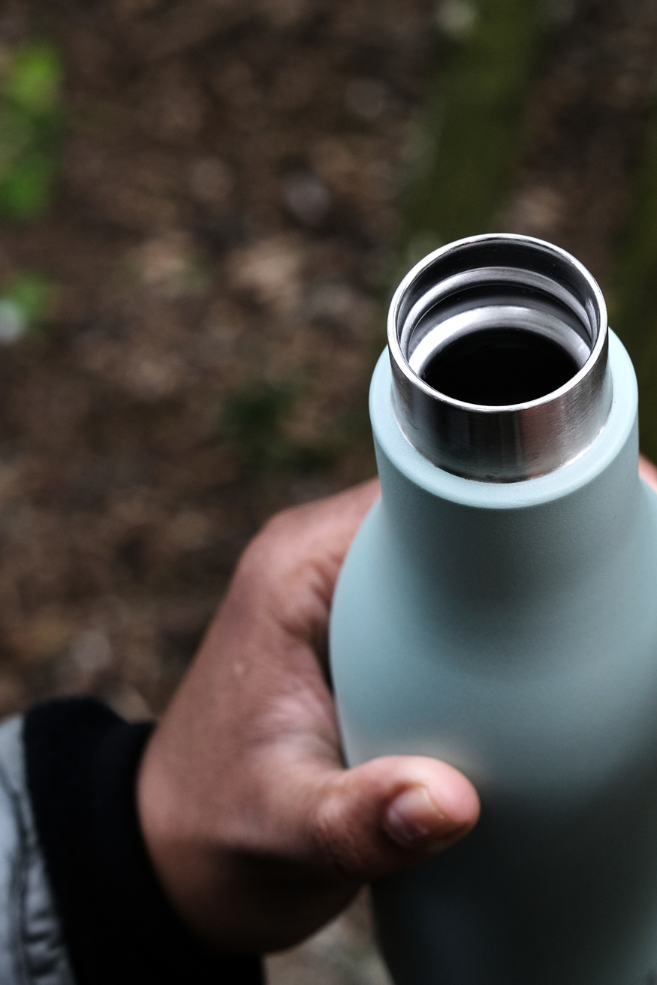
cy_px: 436
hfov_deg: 13.4
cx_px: 577
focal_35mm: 101
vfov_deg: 20.2
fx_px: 2764
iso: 250
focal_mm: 35
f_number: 5
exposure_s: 1/250
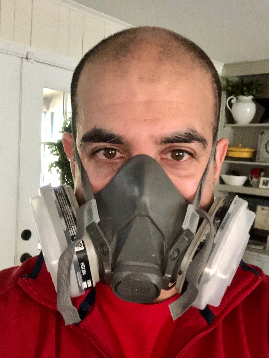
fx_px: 383
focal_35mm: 37
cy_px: 190
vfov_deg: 50.1
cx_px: 140
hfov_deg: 38.7
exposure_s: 1/24
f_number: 2.2
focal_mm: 2.87
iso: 500
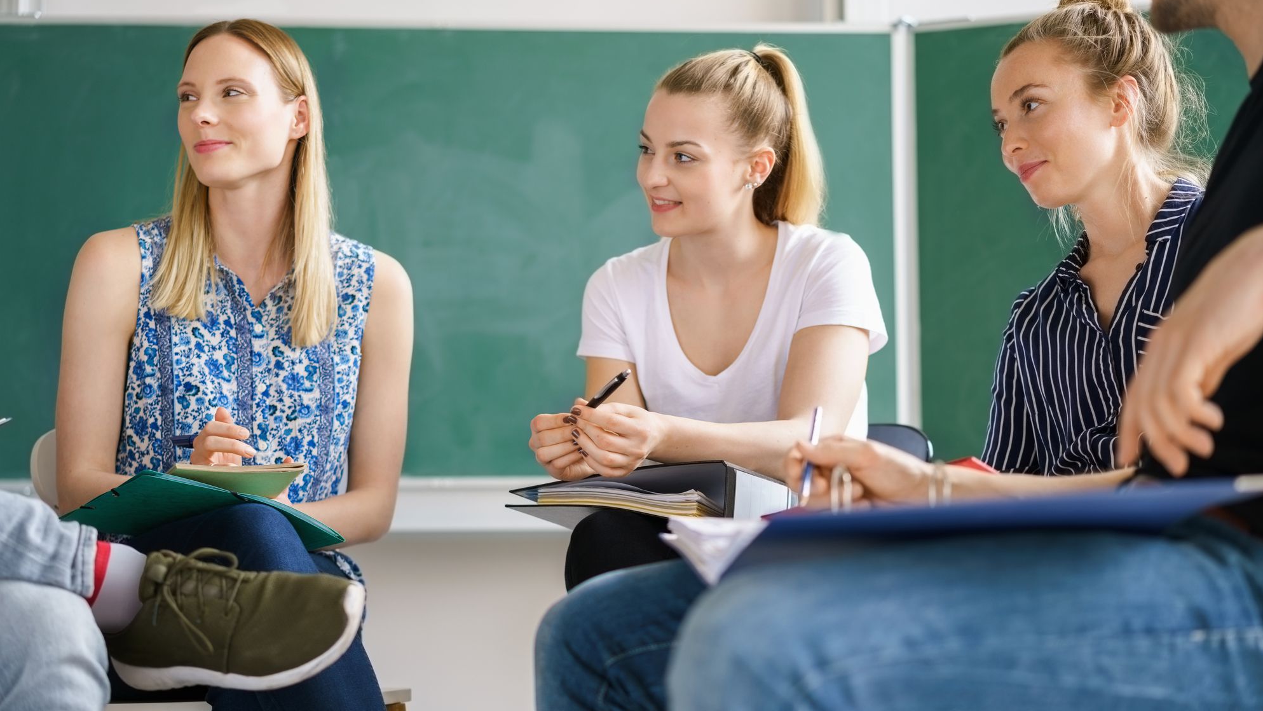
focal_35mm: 58
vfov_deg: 20.7
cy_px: 387
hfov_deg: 36.0
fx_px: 1943
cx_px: 635
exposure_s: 1/160
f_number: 2.5
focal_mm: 55
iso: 160
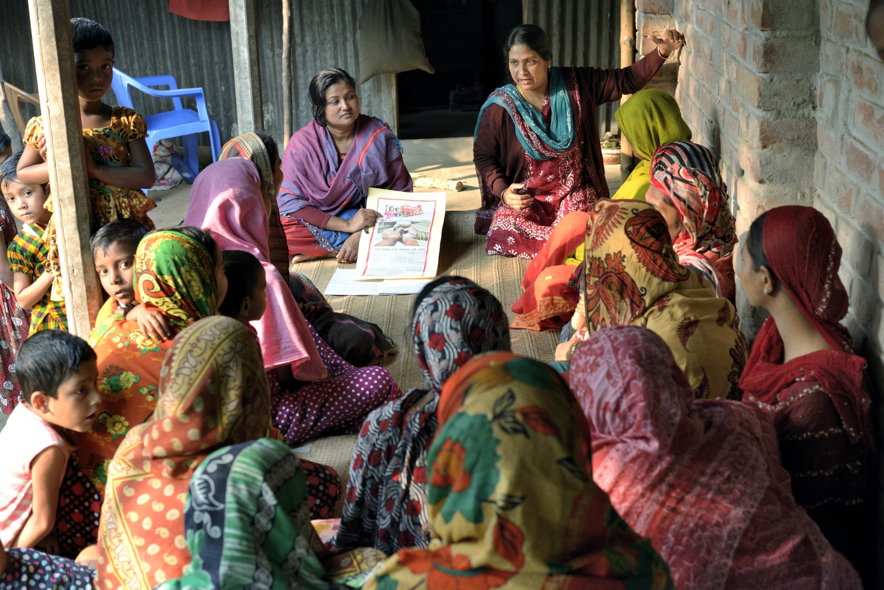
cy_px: 295
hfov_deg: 39.6
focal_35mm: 50
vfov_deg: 27.0
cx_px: 442
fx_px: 1228
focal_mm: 50
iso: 800
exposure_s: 1/60
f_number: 5.6
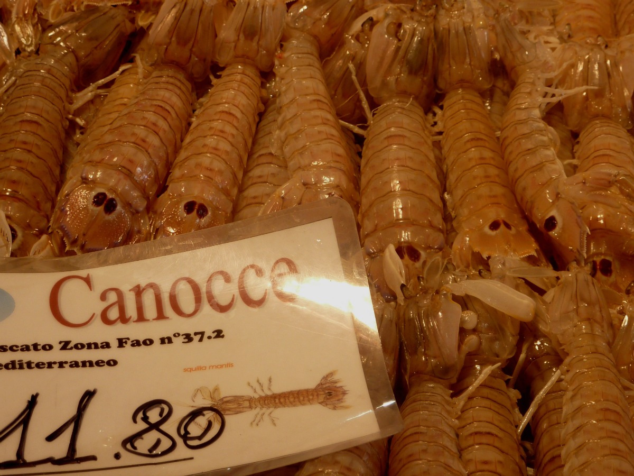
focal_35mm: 116
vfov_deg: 12.8
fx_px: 2125
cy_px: 238
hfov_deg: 17.0
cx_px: 317
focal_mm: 15.8
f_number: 4.3
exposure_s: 1/60
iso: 80
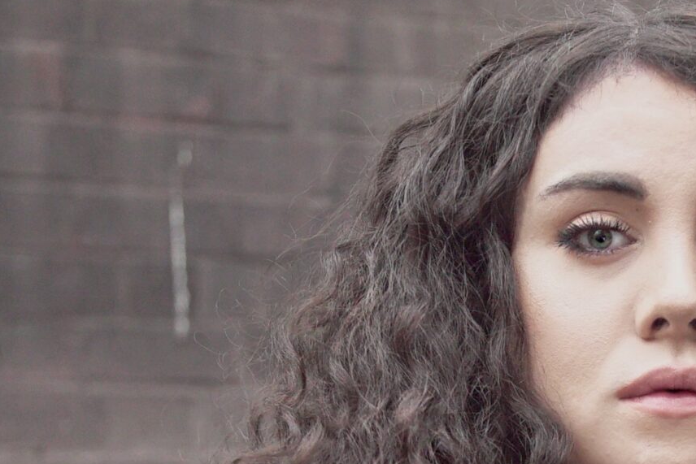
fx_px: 2823
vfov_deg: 9.3
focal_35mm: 146
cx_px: 545
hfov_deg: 14.0
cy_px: 529
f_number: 2.8
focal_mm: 41
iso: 3200
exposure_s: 1/400
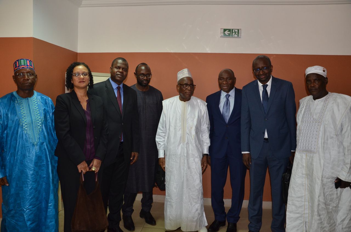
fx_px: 263
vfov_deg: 47.7
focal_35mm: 27
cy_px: 116
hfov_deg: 67.5
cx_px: 176
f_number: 3.5
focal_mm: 18
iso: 800
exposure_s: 1/60
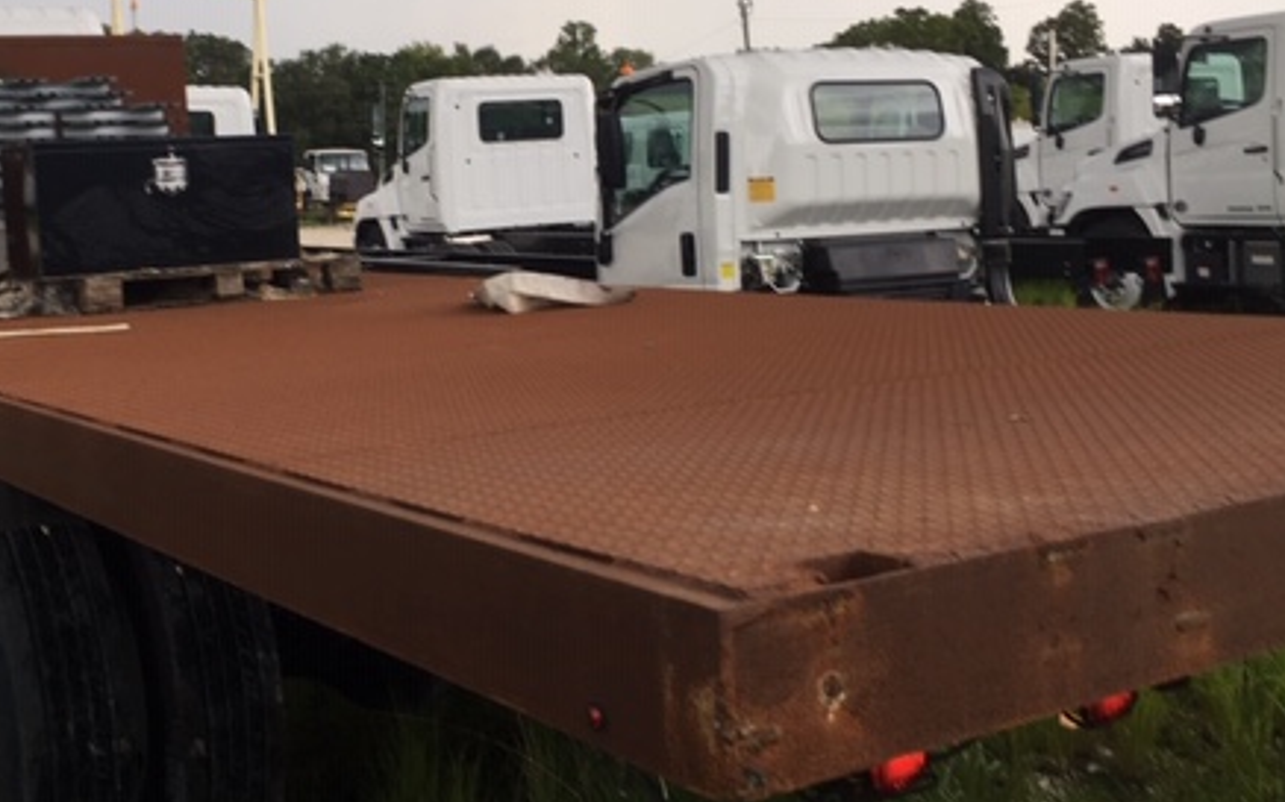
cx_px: 494
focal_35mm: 45
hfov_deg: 44.1
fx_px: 1576
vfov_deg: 28.4
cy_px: 261
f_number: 2.2
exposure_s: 1/159
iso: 25
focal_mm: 4.15
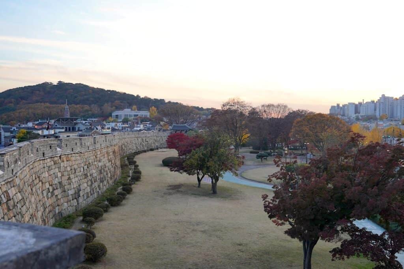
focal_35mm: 36
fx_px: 404
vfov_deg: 36.9
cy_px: 134
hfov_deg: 53.1
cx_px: 202
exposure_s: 1/60
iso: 100
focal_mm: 24
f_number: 4
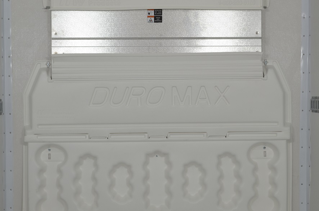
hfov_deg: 30.6
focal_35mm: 66
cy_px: 106
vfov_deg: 20.5
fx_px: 584
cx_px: 160
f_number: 9
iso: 400
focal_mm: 44
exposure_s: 1/40
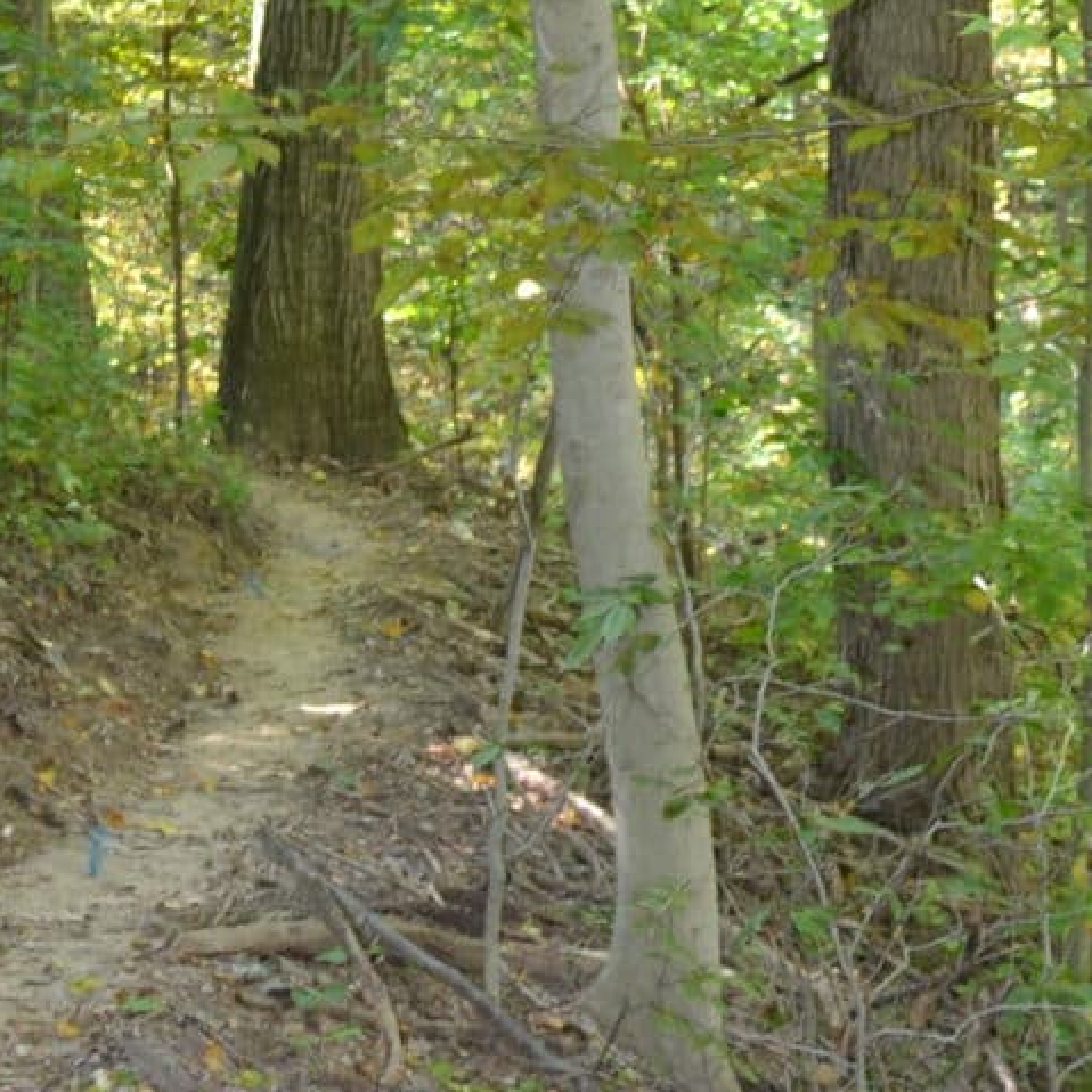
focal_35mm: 98
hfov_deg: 17.3
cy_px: -39
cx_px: -33
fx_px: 3498
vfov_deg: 17.3
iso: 400
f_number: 4
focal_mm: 18
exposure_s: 1/60
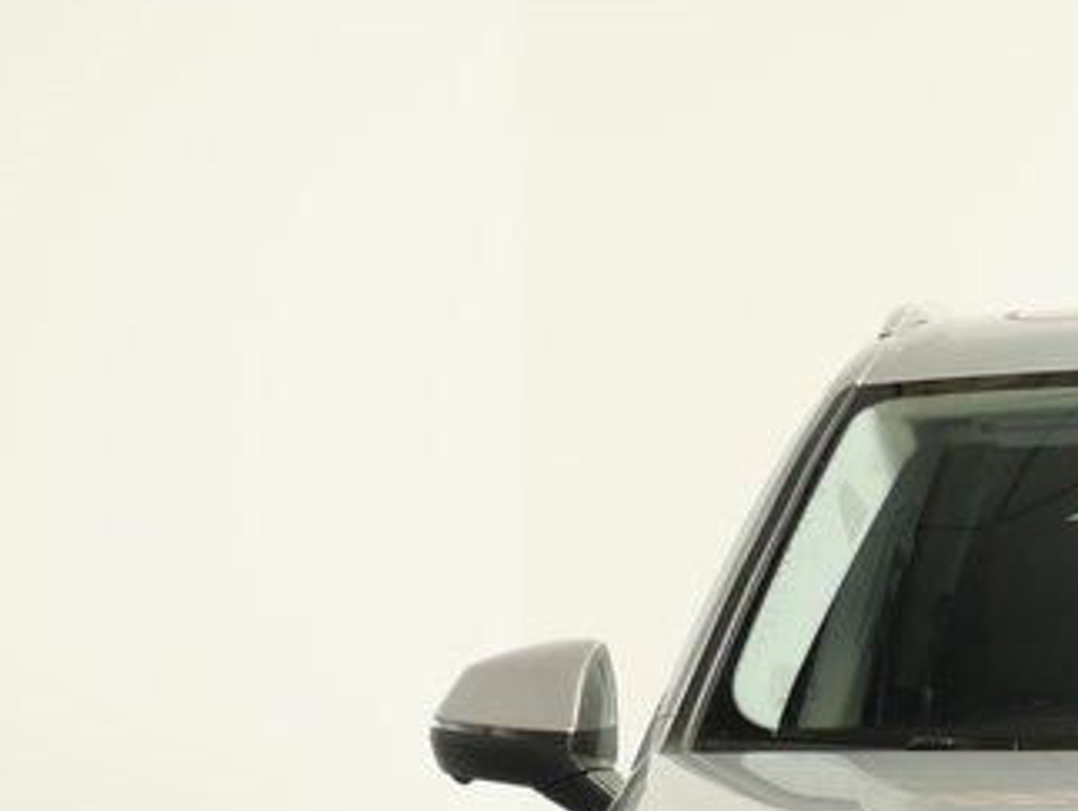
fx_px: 5924
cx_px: 1382
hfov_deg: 10.2
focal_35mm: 190
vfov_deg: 7.7
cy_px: 1232
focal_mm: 30
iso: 250
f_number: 5
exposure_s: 1/200
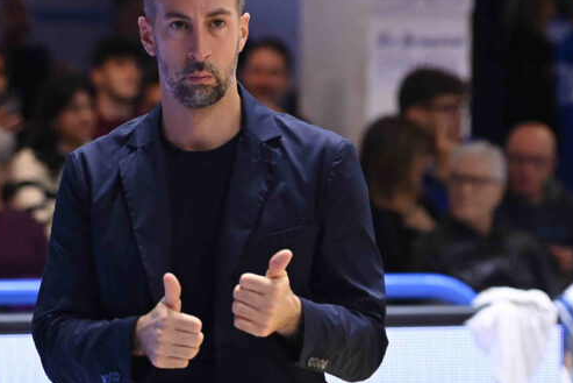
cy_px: 178
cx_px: 230
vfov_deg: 5.5
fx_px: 3964
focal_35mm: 249
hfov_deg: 8.3
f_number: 3.2
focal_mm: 120
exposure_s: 1/1000
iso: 3200
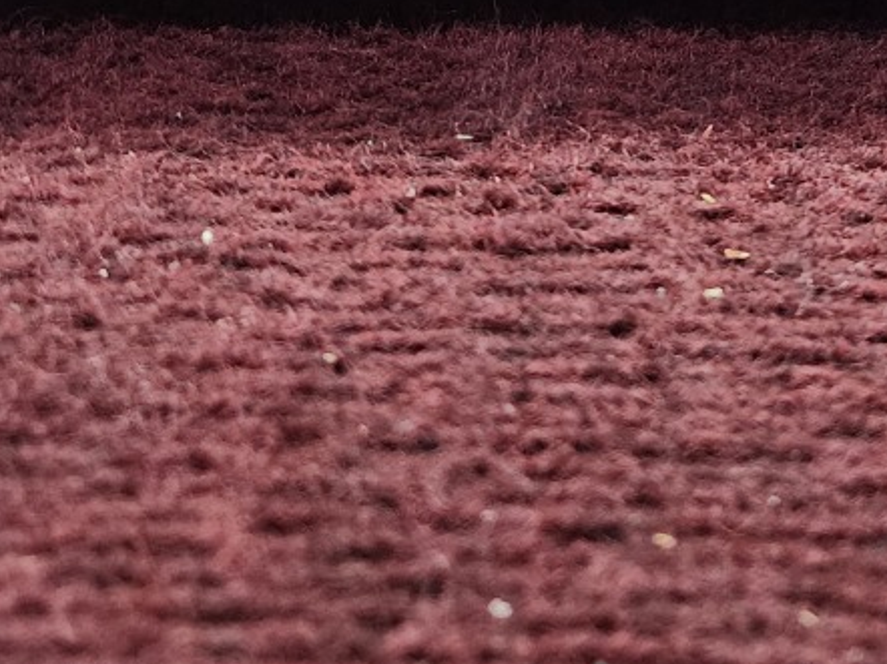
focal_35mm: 80
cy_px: -461
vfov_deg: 16.1
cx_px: 608
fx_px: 2049
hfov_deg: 24.3
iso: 500
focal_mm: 6.4
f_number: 1.8
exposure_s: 1/120
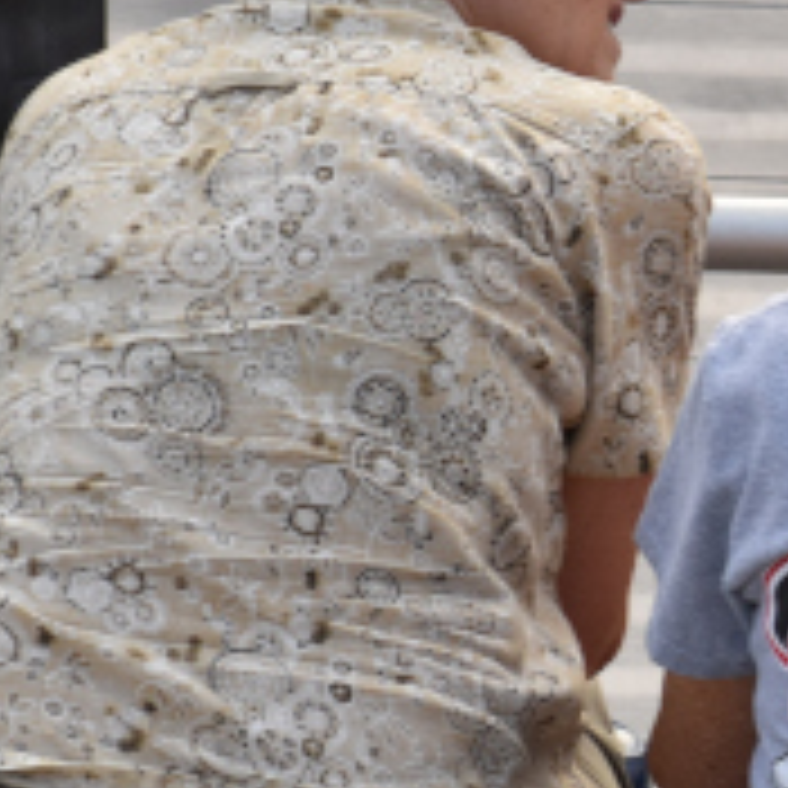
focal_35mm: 631
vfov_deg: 2.8
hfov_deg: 2.8
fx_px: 16251
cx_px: 1671
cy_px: 331
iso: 400
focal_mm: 102
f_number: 9
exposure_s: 1/250
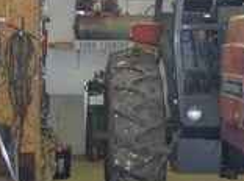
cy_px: 106
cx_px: 263
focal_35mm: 80
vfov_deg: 18.3
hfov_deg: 23.1
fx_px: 562
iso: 200
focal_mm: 6
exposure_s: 1/60
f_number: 2.8
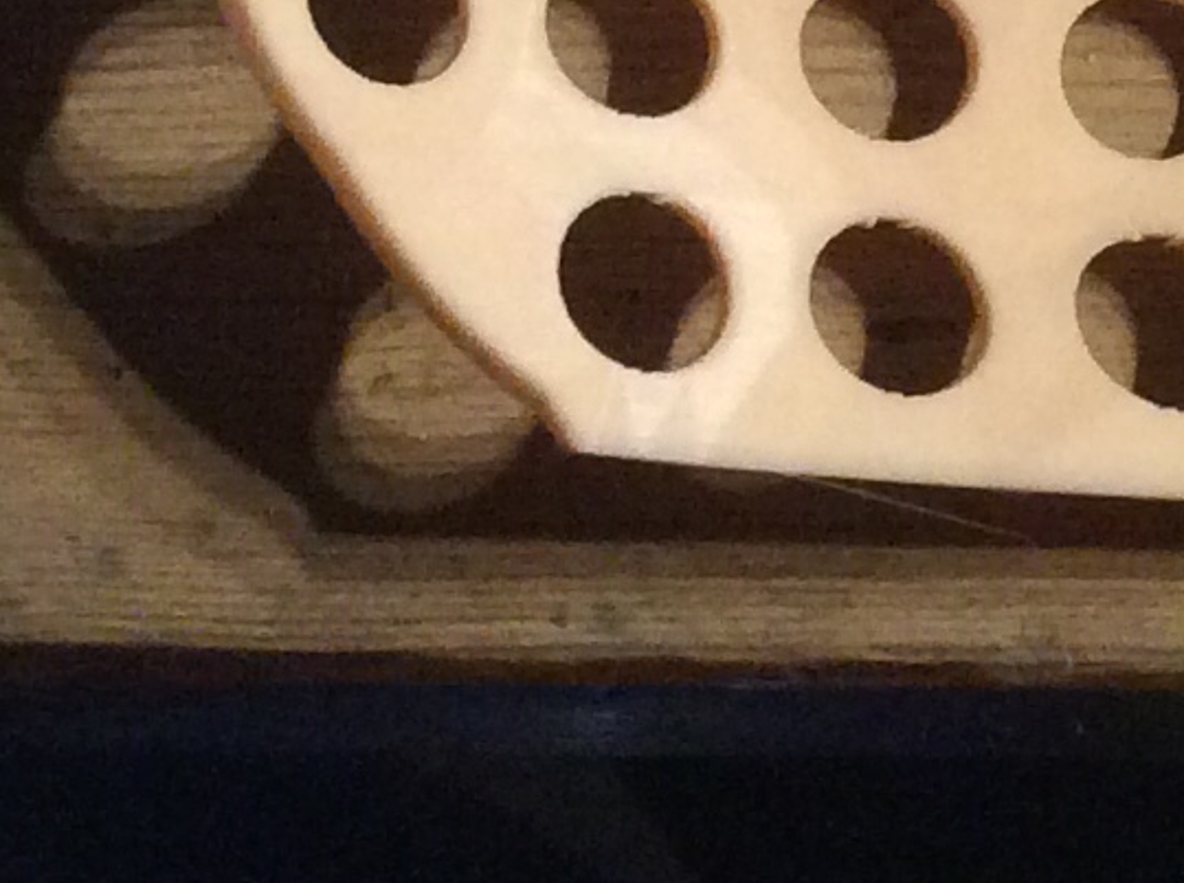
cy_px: -980
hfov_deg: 12.6
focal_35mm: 154
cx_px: 1265
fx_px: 5257
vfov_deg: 9.0
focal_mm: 3.3
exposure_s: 1/25
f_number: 2.4
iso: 250
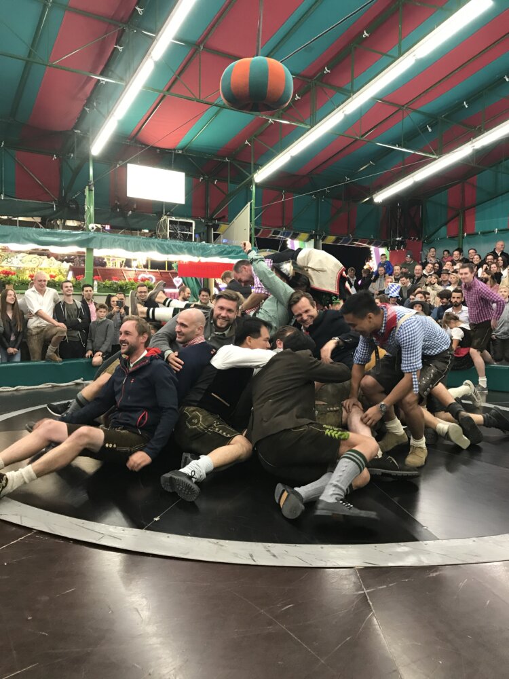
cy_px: 340
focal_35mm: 28
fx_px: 549
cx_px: 254
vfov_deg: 63.4
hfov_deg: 49.7
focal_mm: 3.99
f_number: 1.8
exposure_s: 1/17
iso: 64
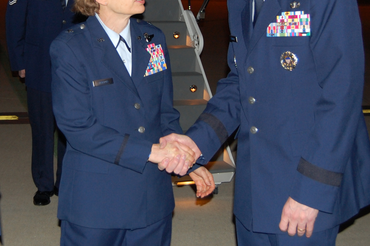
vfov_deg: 20.0
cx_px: 121
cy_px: 48
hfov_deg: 29.9
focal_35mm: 67
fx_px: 688
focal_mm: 23
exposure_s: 1/60
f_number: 3.8
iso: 400
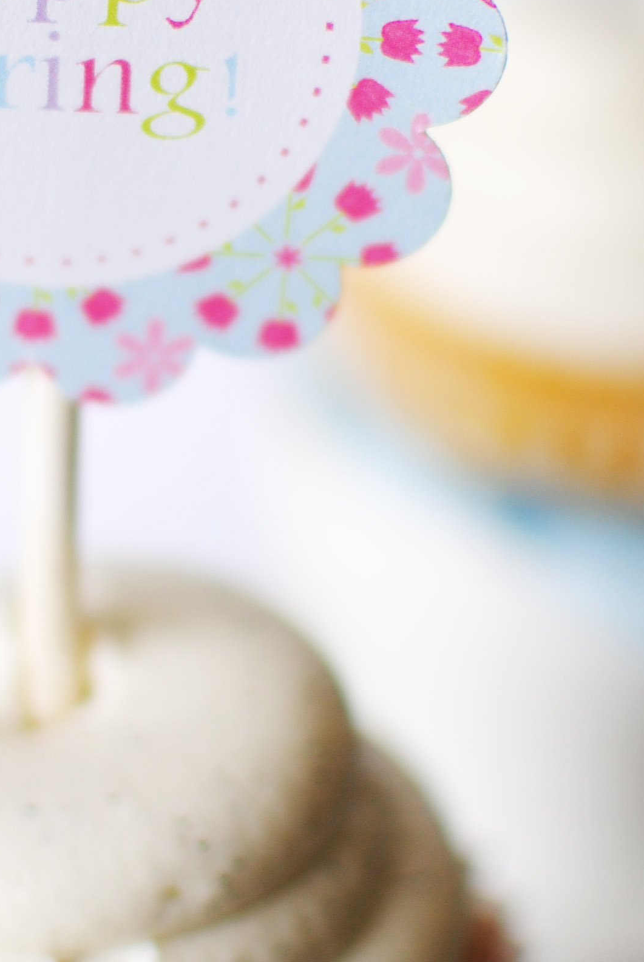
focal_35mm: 128
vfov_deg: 15.9
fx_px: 3431
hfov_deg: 10.7
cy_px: 287
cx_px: 172
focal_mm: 35
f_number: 1.8
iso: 100
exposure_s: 1/320
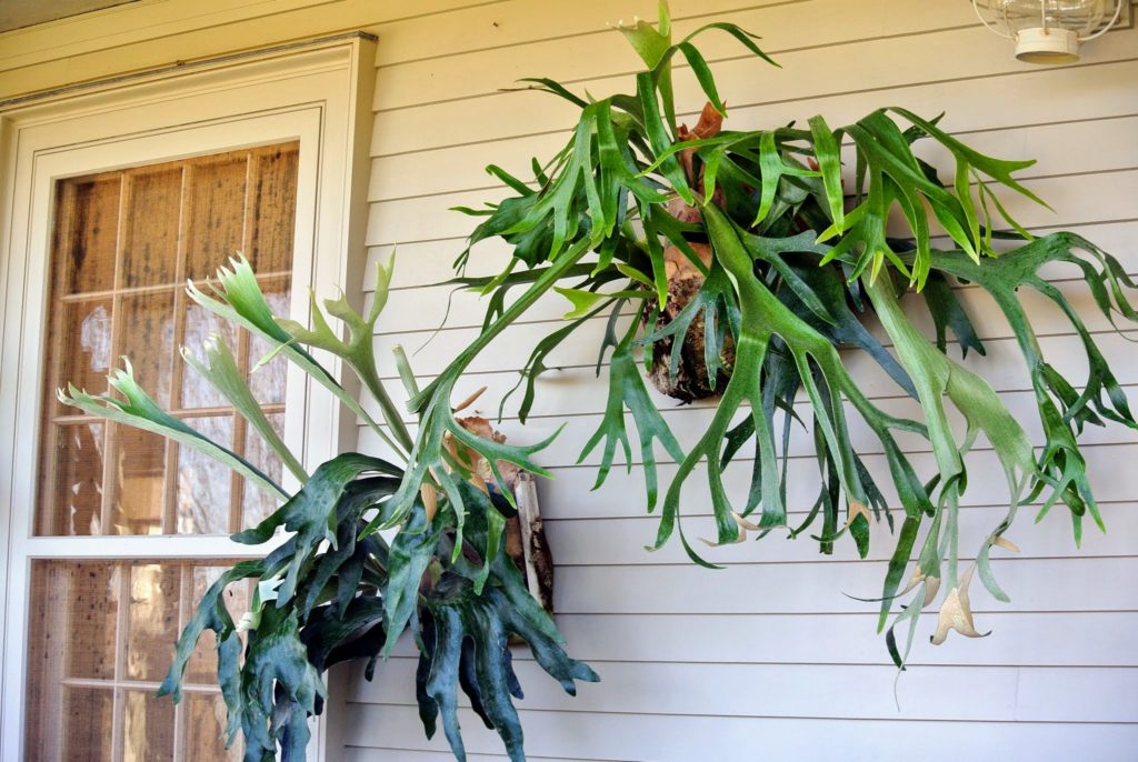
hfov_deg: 25.0
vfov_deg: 16.9
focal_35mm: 81
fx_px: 2564
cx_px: 569
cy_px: 381
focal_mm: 30
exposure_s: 1/60
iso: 100
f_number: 3.8
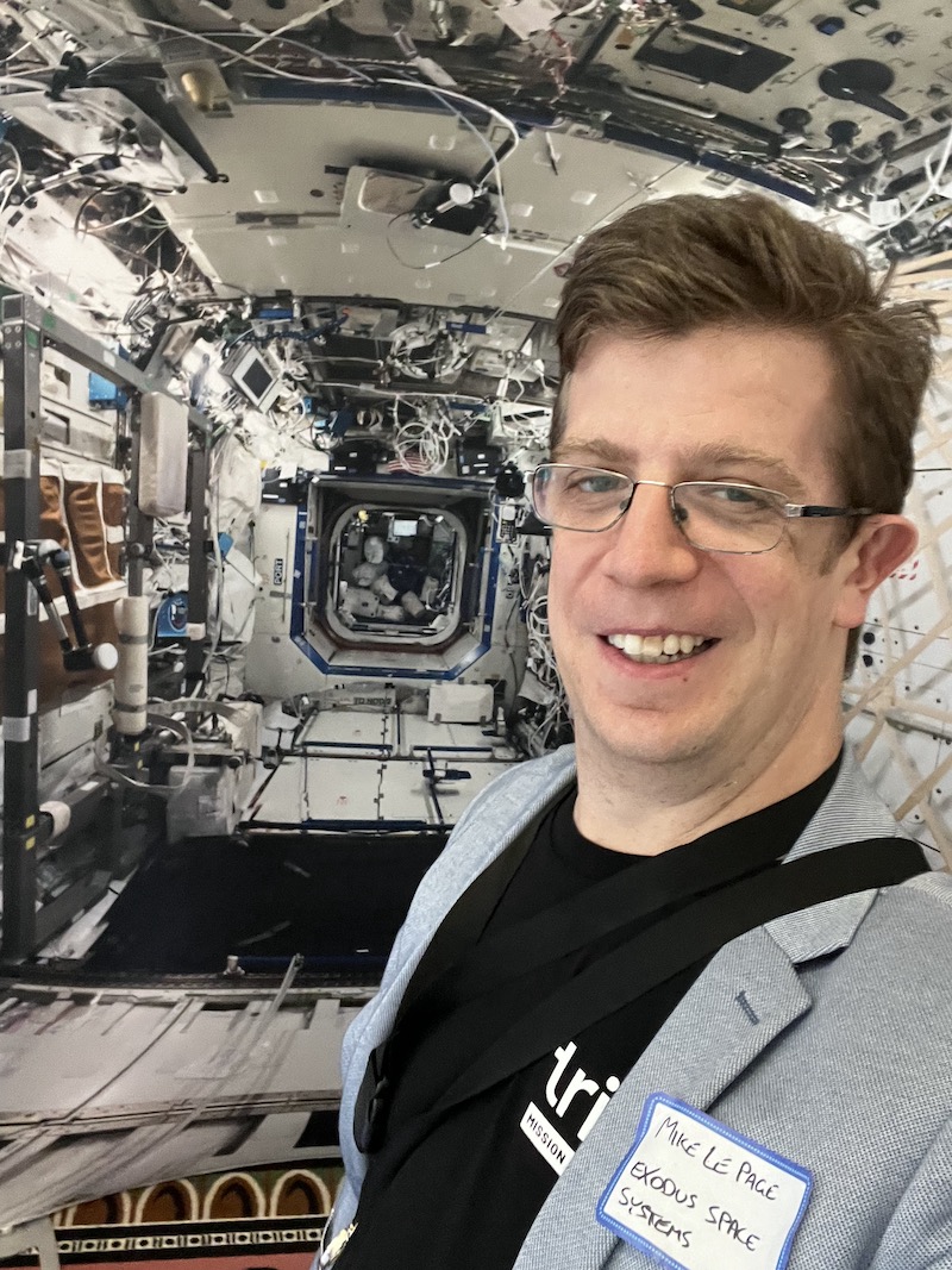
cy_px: 635
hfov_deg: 46.8
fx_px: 1100
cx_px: 476
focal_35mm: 30
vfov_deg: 60.0
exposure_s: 1/30
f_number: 2.2
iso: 500
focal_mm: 2.71
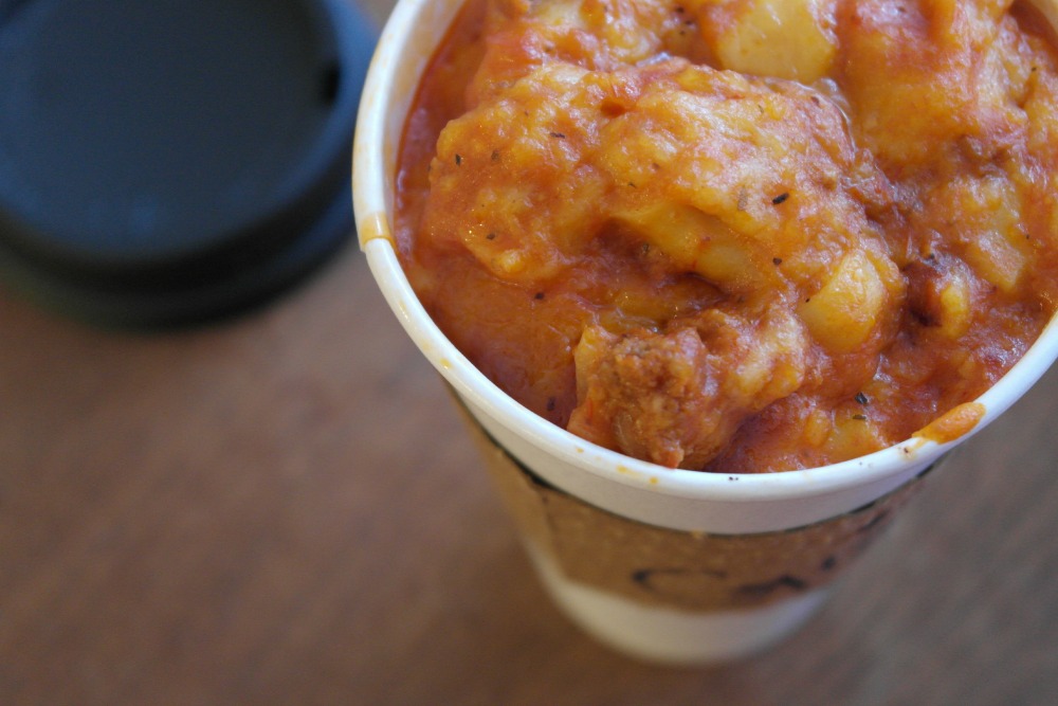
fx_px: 2028
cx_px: 529
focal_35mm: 69
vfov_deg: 19.7
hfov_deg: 29.2
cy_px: 353
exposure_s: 1/10
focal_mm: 45
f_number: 5
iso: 1600
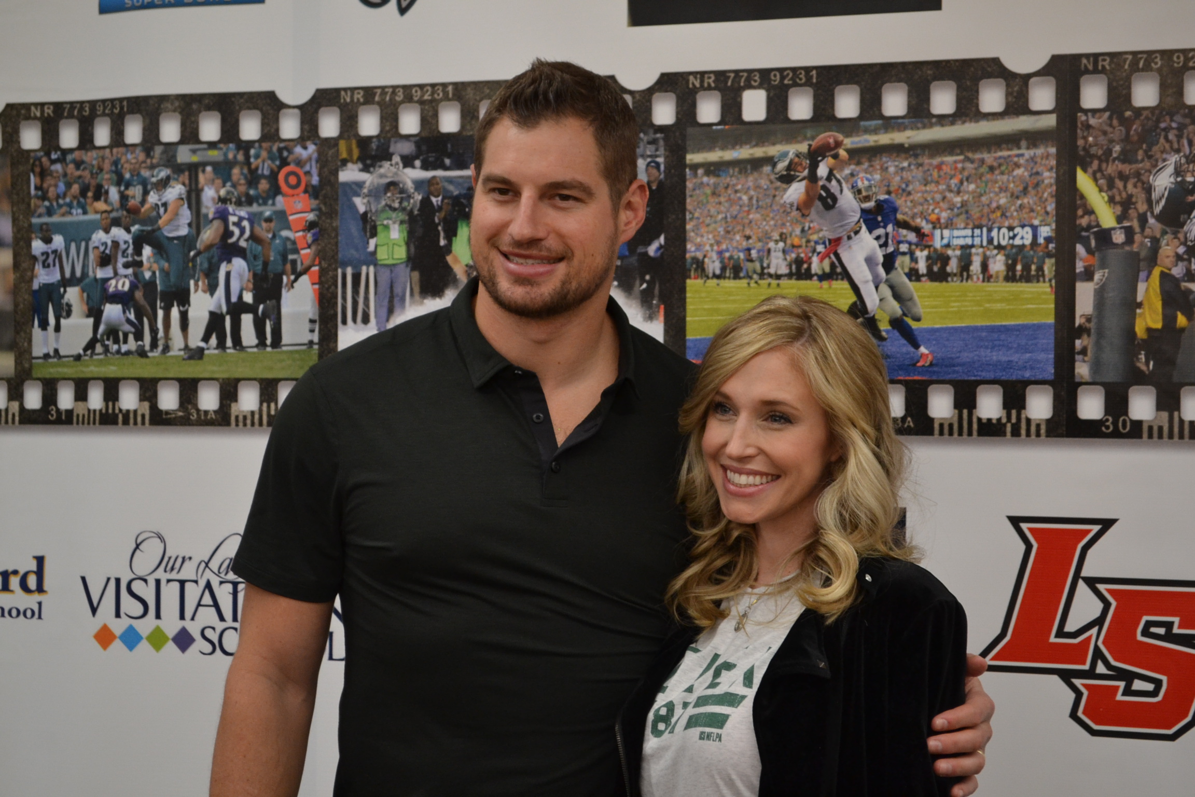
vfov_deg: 16.6
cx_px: 598
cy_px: 398
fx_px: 2738
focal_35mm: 82
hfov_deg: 24.6
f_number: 5.6
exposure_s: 1/60
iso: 900
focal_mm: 55
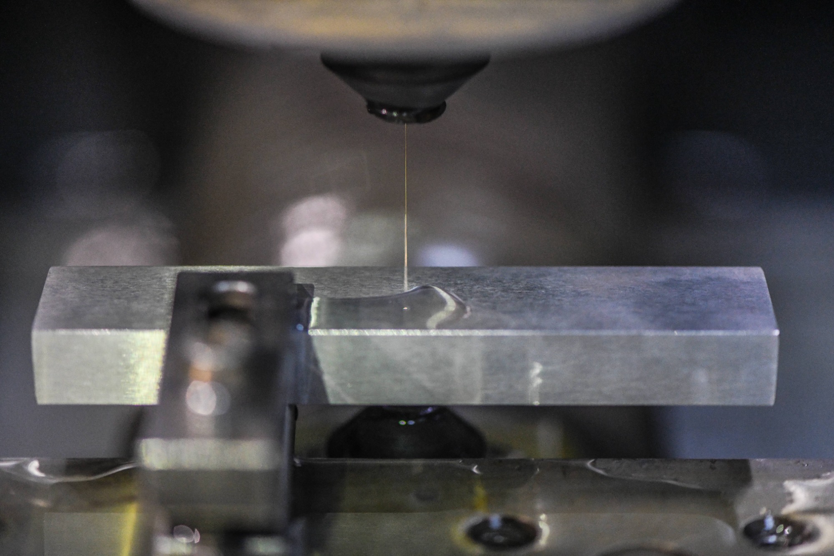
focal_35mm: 105
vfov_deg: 13.0
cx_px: 417
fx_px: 2432
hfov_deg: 19.5
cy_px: 278
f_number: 3.2
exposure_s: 1/250
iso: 4000
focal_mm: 105
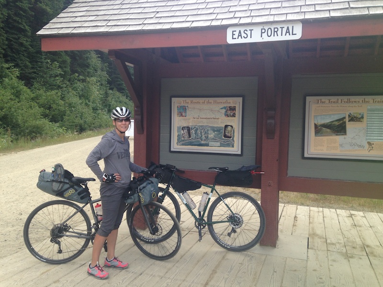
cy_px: 144
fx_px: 365
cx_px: 192
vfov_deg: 42.9
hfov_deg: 55.4
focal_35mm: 33
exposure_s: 1/143
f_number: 2.4
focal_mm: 4.12
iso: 50
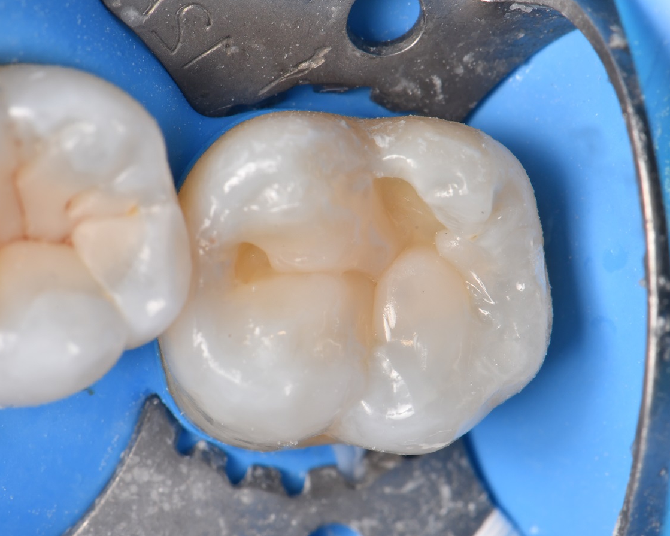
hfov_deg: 10.8
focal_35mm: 178
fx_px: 3529
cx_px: 327
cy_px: 268
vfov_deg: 8.7
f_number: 32
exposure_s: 1/200
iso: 200
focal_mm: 105
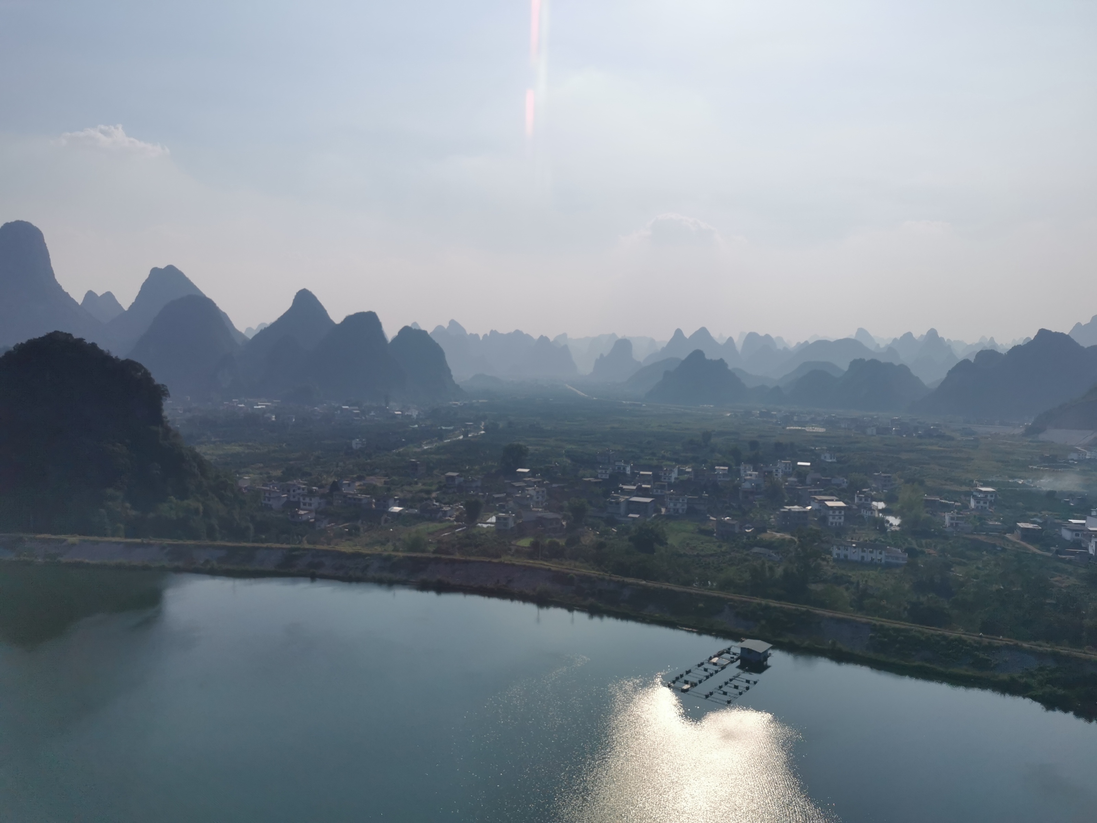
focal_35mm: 27
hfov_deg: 65.3
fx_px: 856
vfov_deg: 51.4
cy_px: 412
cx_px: 548
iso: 50
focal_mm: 5.56
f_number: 1.6
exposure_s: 1/3067
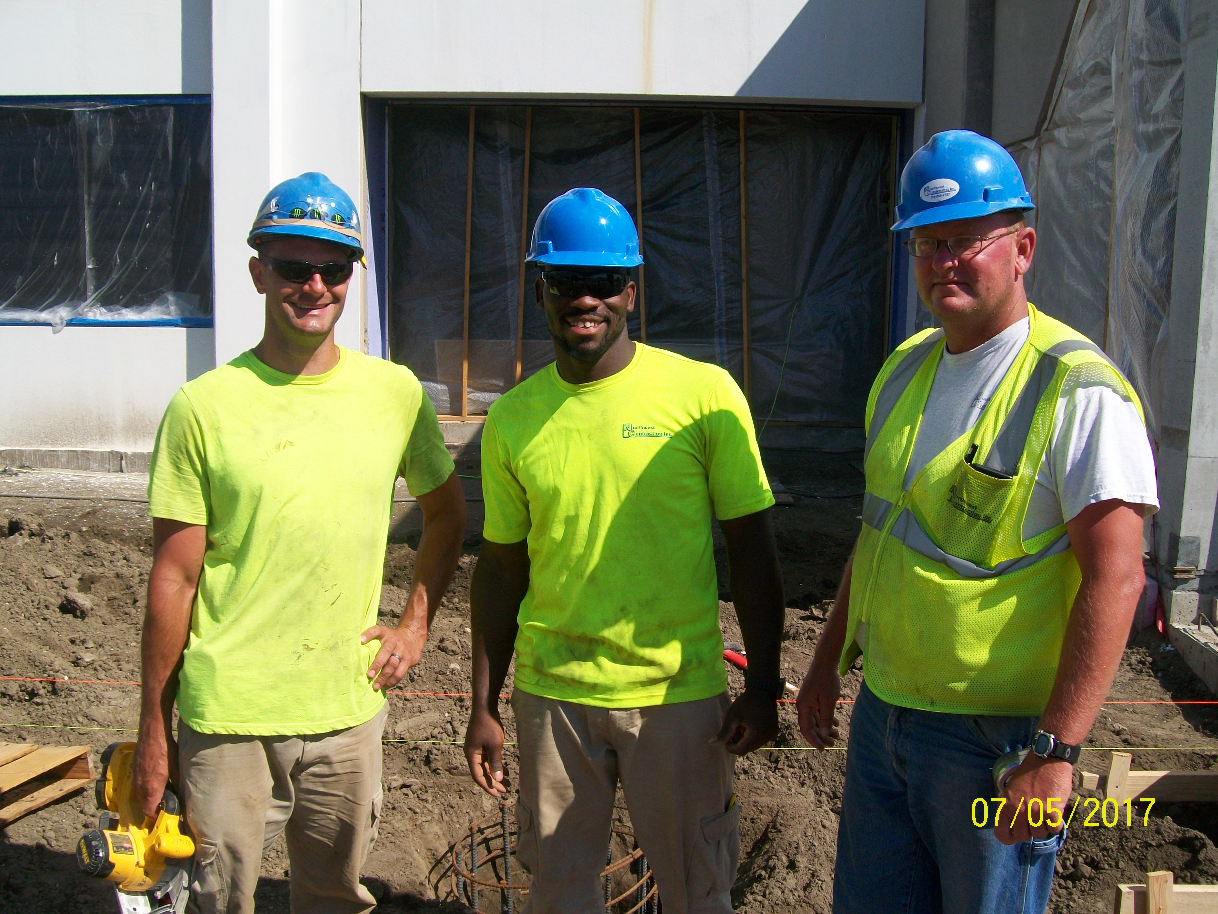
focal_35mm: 34
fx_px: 1196
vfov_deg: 41.8
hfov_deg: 54.0
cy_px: 457
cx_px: 609
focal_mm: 6.1
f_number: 4.9
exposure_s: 1/500
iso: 64
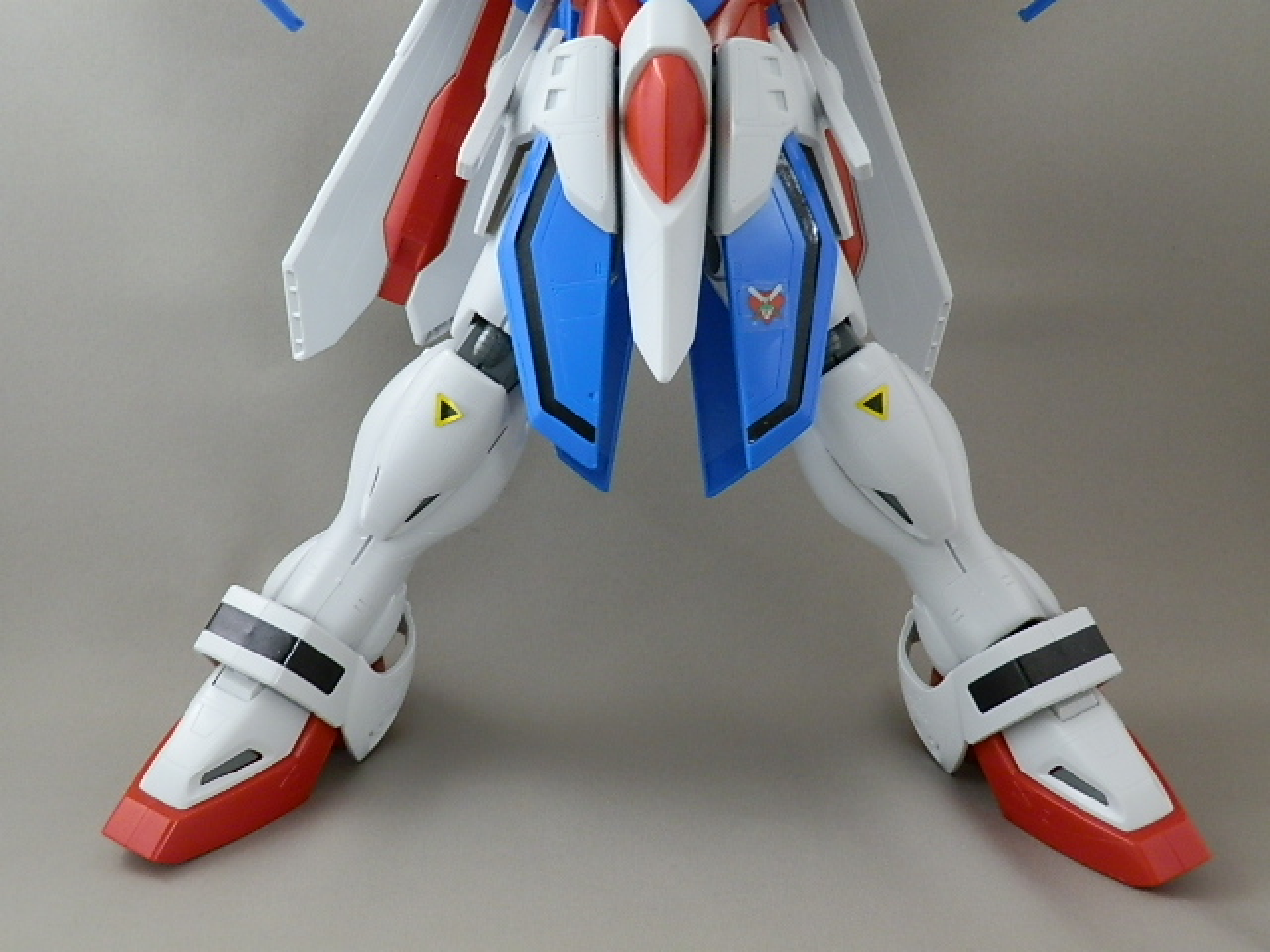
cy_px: 476
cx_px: 635
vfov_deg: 41.8
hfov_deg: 54.0
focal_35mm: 34
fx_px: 1247
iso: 200
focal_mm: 6.17
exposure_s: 1/8
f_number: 3.5
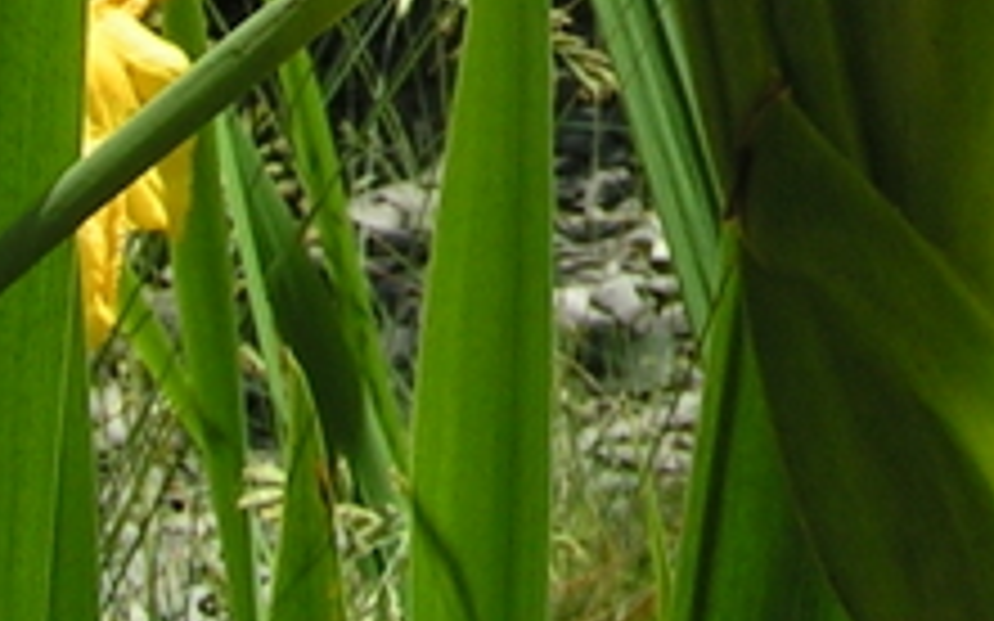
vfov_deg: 6.7
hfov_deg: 10.9
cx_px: 1016
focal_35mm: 190
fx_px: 5146
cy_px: -565
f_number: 5.6
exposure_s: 1/250
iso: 50
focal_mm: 5.8
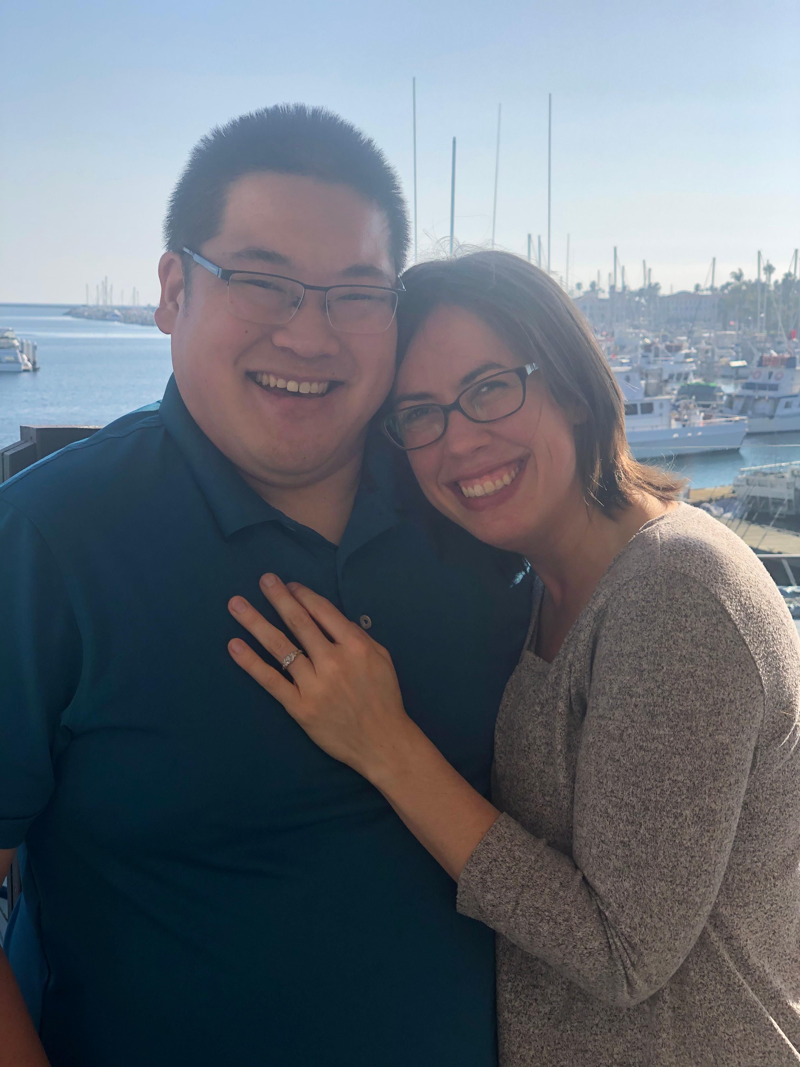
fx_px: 1602
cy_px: 534
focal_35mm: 52
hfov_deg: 28.0
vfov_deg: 36.8
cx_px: 400
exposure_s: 1/952
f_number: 2.4
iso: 16
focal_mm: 6
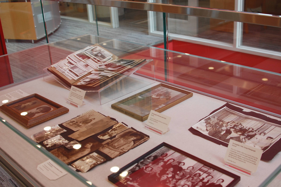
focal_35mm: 42
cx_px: 140
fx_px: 328
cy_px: 94
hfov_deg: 46.4
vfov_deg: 31.8
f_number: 4.5
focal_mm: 28
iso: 400
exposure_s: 1/80
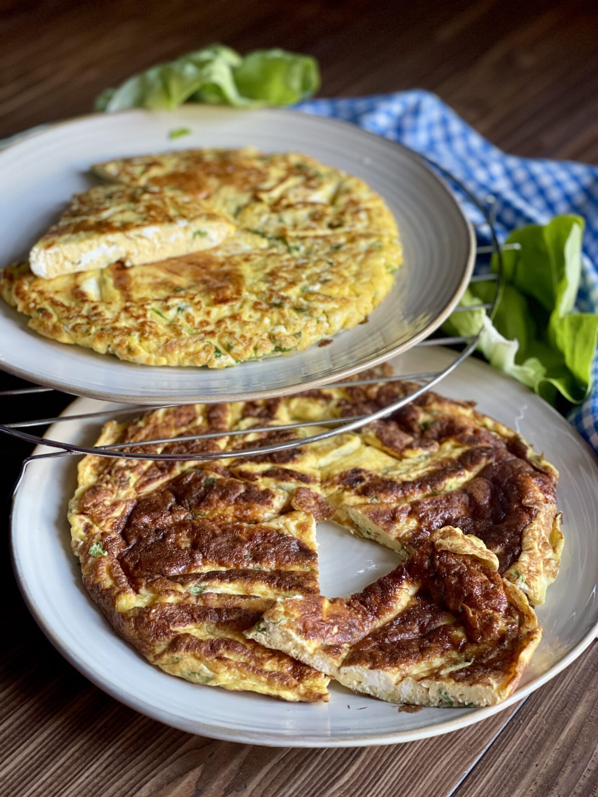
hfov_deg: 22.9
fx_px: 1474
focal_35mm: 64
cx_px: 299
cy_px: 398
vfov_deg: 30.3
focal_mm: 7.5
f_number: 2.2
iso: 250
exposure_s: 1/73
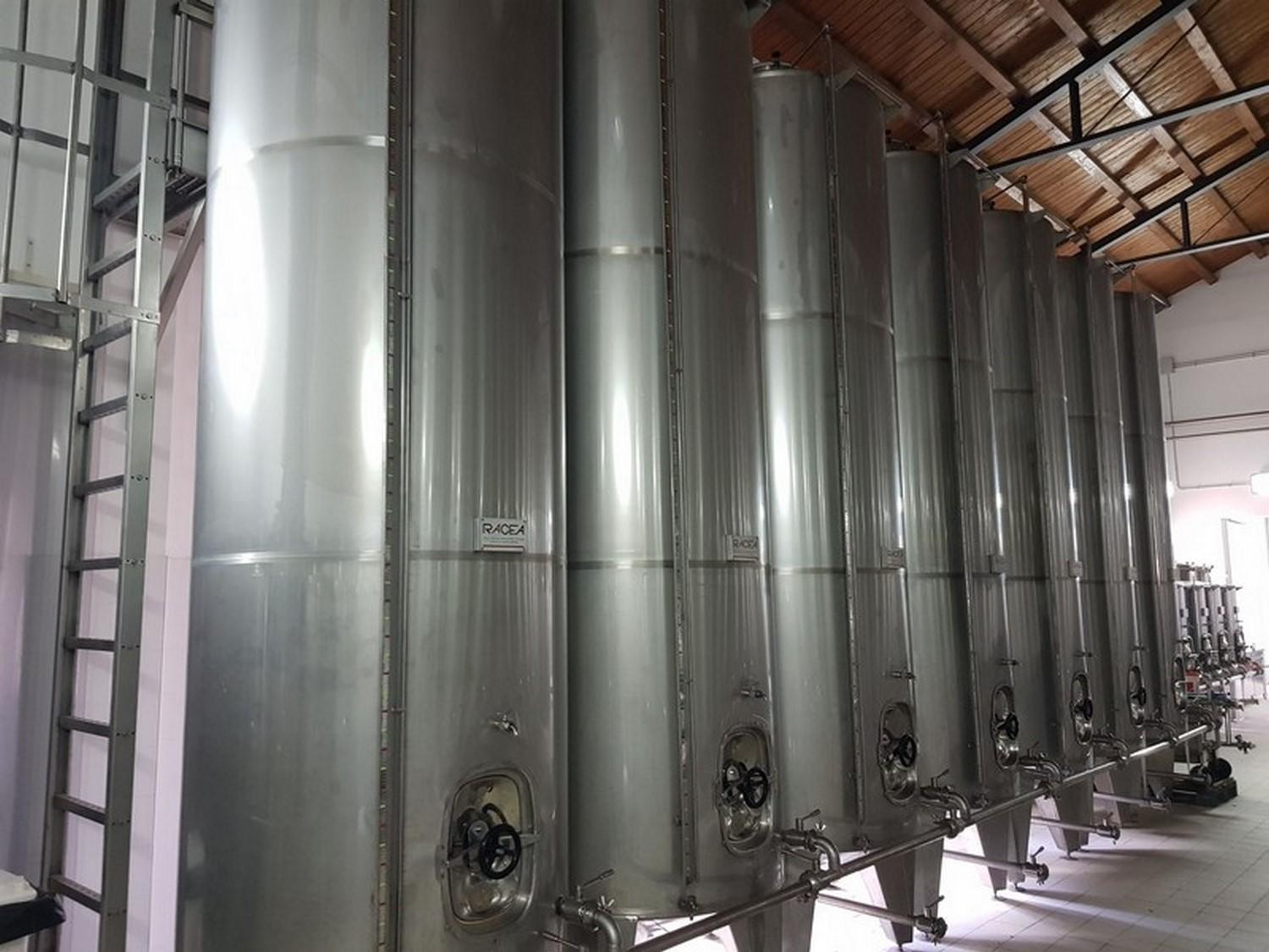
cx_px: 634
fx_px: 953
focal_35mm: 26
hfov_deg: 67.3
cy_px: 476
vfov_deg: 53.1
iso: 250
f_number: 1.7
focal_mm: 4.2
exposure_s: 1/17
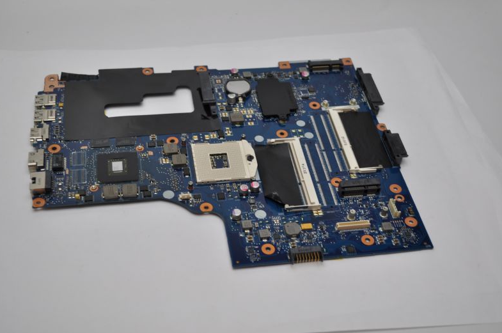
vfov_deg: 25.9
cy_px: 165
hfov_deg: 38.2
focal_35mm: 52
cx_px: 247
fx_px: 724
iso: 250
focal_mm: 34
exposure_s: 1/50
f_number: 5.6
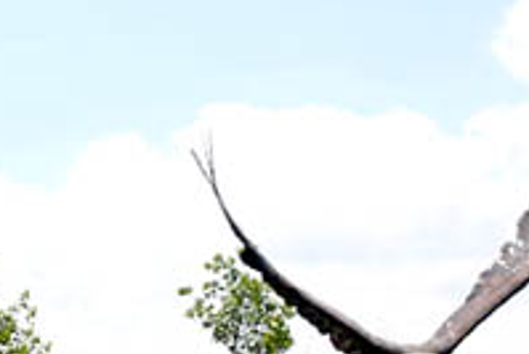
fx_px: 3191
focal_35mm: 217
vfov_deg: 6.3
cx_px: 566
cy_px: 460
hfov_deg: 9.4
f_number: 11
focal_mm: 48
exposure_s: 1/640
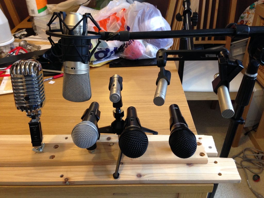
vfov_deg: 42.9
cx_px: 132
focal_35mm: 33
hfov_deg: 55.4
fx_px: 252
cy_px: 99
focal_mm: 4.12
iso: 200
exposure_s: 1/20
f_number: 2.4
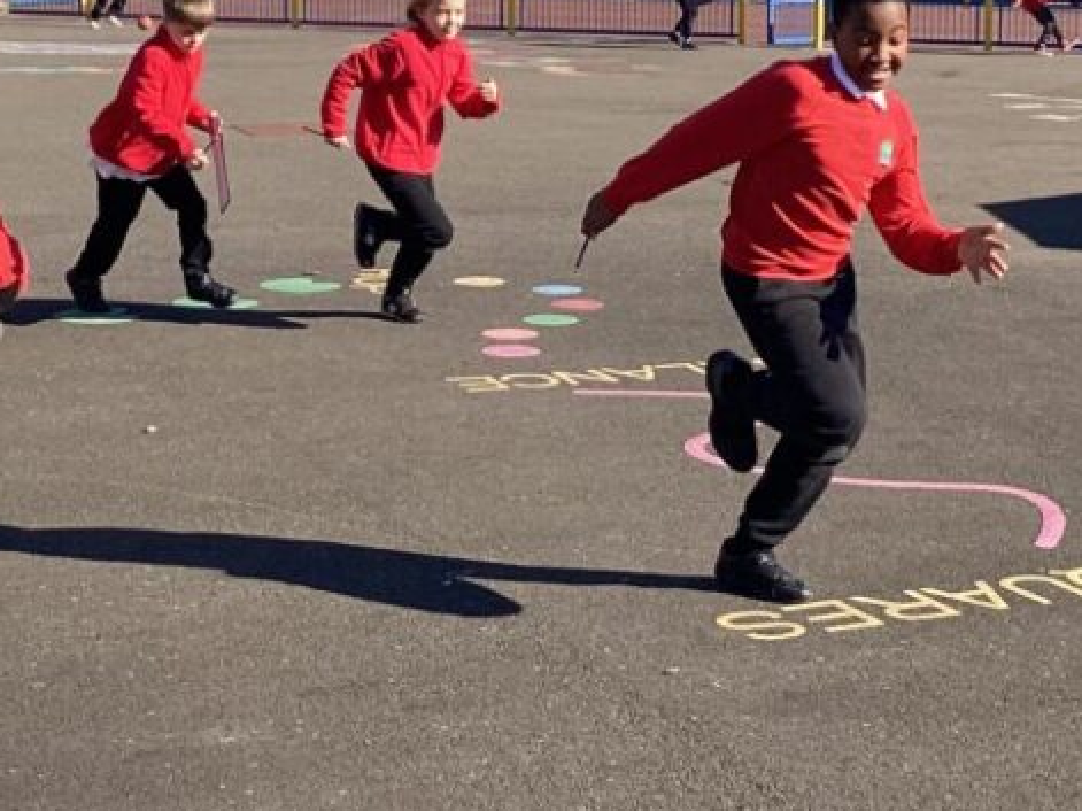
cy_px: 204
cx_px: 680
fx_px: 2469
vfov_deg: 18.5
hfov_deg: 24.6
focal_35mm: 79
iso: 25
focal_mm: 3.3
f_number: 2.4
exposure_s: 1/1006
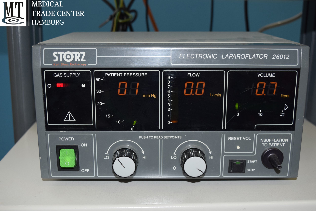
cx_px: 158
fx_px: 395
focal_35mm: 45
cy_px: 106
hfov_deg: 43.6
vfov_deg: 29.9
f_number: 5.6
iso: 640
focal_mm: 30
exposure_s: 1/125
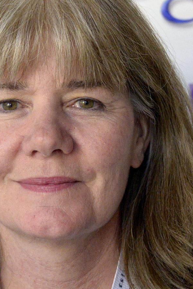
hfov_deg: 10.4
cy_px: 124
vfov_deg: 15.6
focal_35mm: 131
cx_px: 43
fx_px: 1054
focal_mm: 65
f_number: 4.8
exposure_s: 1/350
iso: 4500
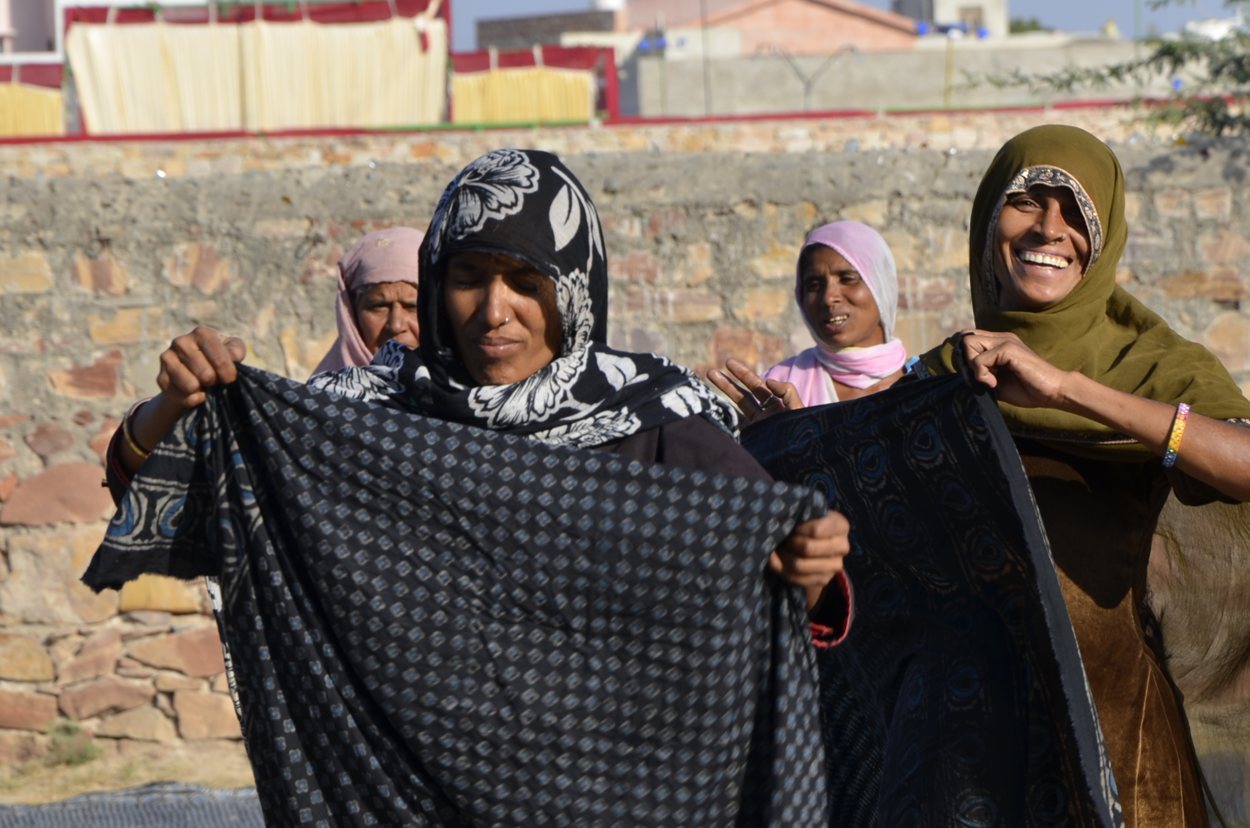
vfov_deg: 6.0
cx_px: 798
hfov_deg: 9.0
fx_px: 7926
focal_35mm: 229
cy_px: 288
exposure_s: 1/250
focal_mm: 105
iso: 100
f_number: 8
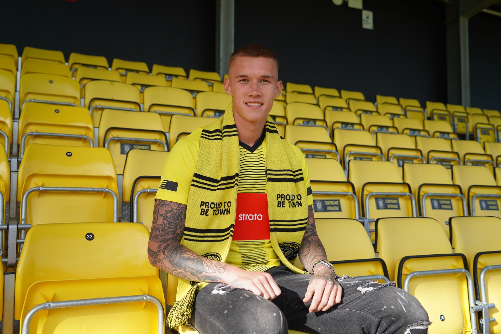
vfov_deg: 40.0
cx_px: 250
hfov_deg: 57.2
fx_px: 459
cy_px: 167
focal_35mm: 33
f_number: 4.5
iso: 100
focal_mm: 33
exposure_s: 1/400
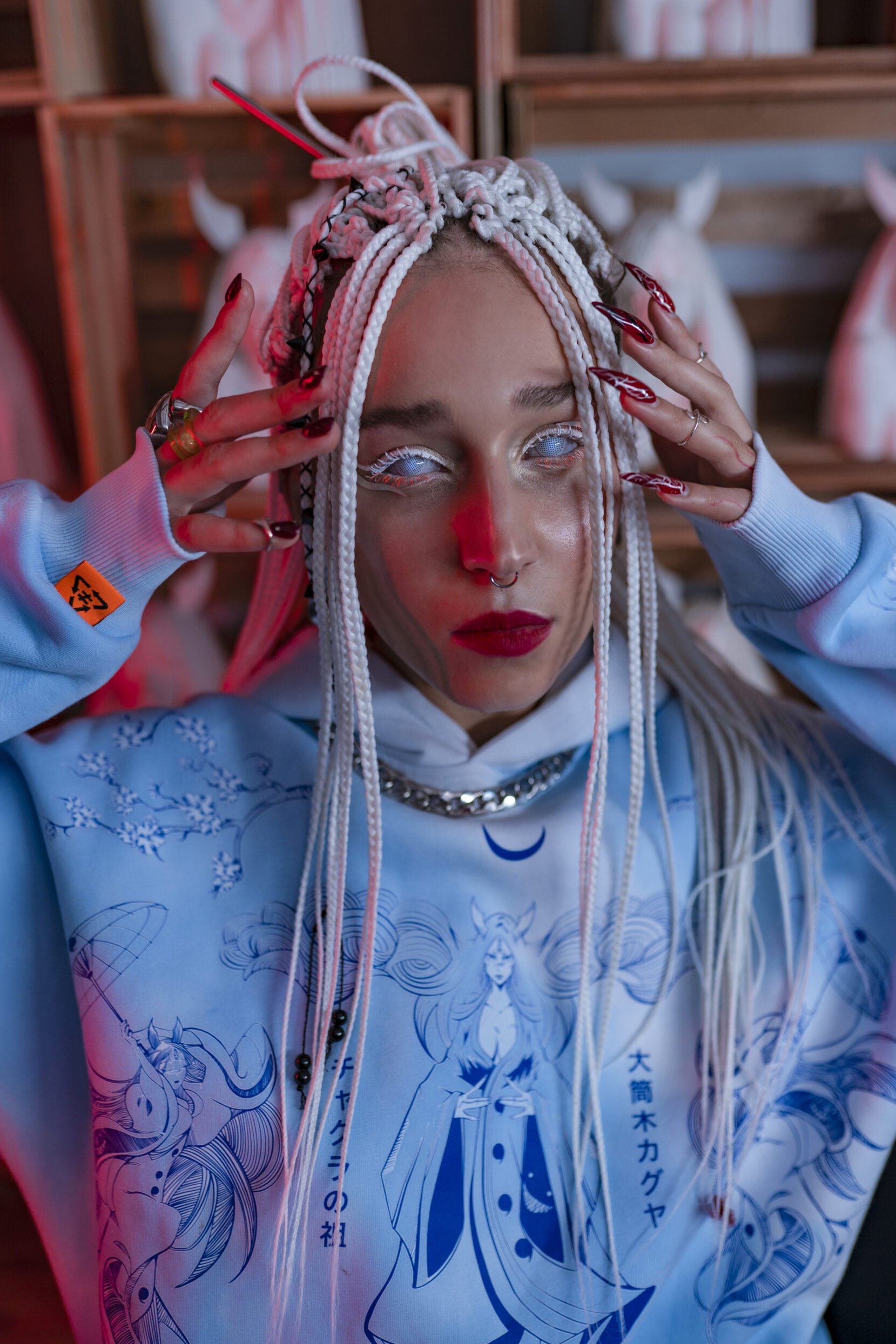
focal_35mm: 36
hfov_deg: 36.9
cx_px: 456
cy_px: 660
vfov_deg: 53.1
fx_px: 1344
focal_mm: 35
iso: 125
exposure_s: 1/100
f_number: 2
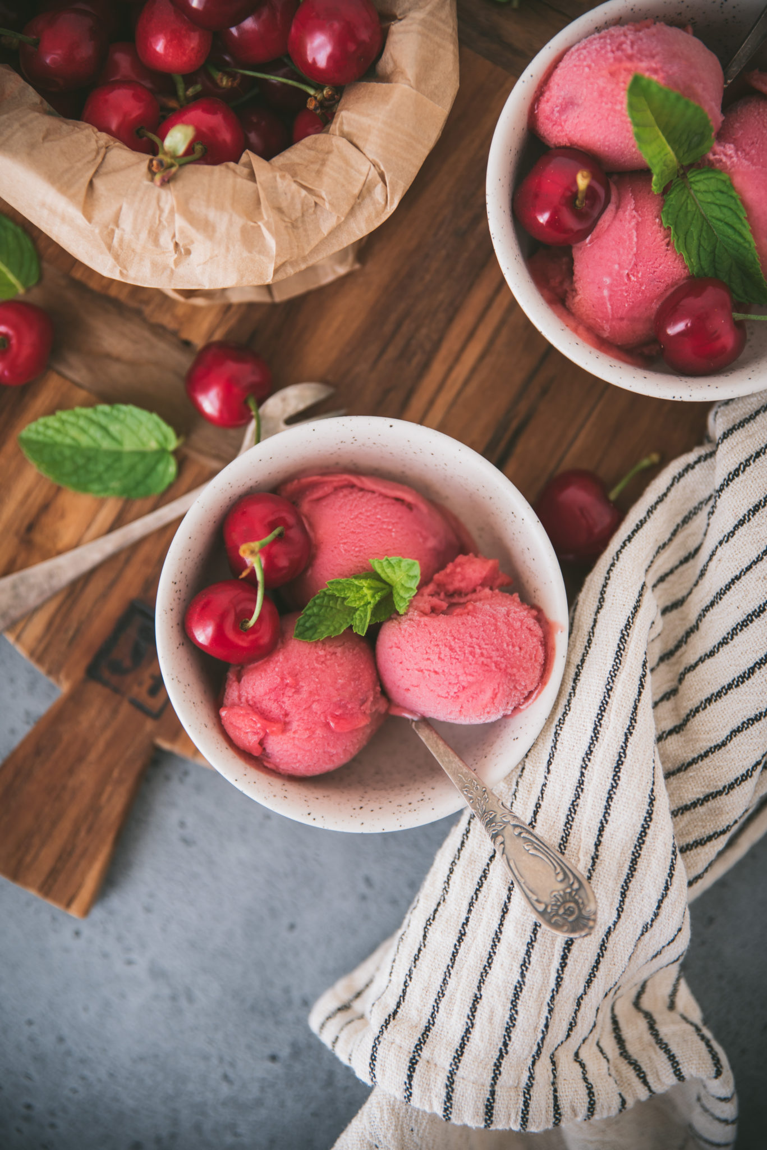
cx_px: 384
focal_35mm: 62
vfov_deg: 32.4
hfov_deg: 21.9
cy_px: 575
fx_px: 1980
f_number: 2.8
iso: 200
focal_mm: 62
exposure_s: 1/50
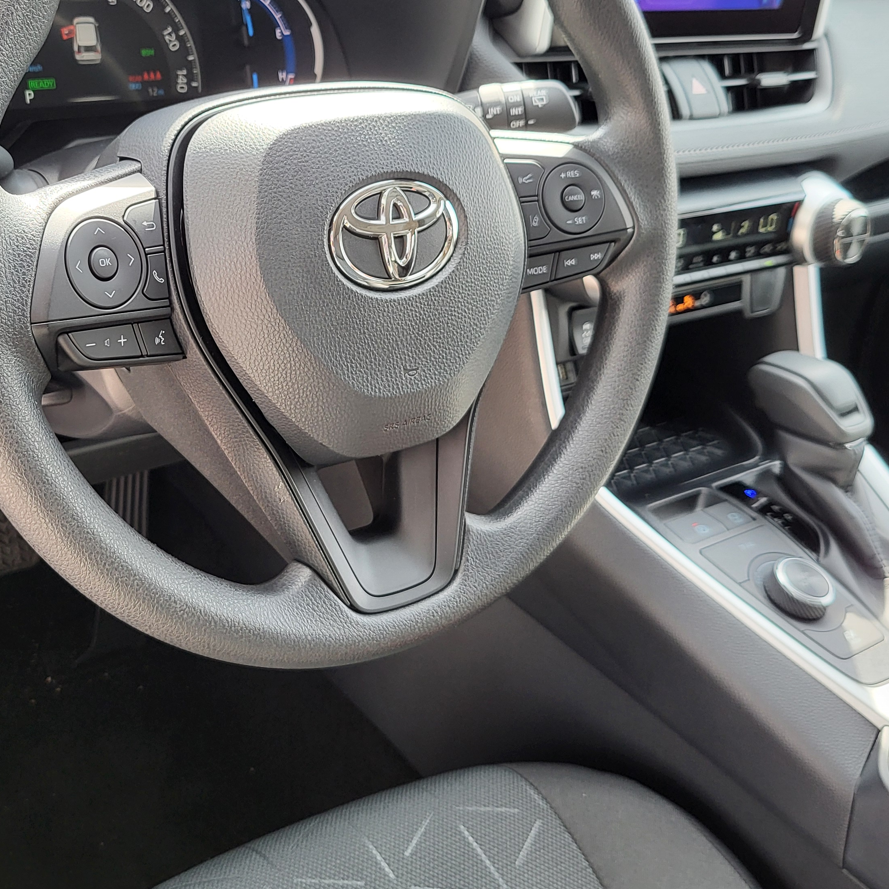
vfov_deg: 39.8
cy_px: 336
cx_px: 343
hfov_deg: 39.8
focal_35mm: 42
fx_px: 1220
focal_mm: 5.4
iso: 64
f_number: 1.8
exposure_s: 1/120
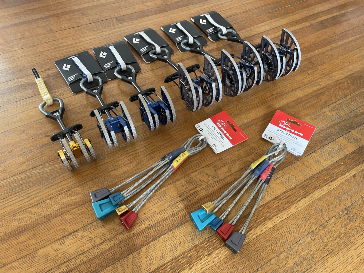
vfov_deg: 53.1
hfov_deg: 67.3
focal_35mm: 26
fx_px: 273
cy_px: 136
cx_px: 182
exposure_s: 1/121
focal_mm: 4.2
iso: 100
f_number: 1.6
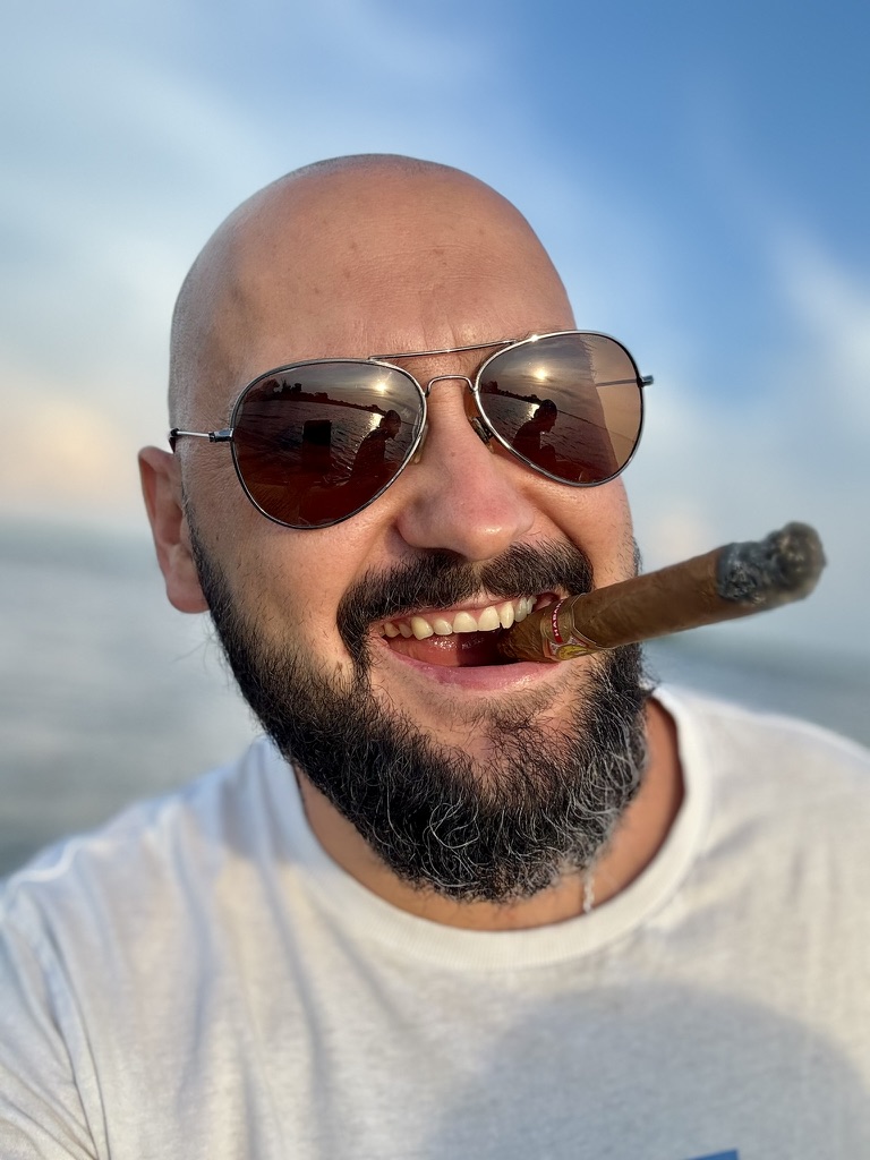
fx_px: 1005
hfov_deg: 46.8
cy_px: 580
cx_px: 435
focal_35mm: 30
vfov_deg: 60.0
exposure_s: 1/258
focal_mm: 2.69
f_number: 1.9
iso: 25
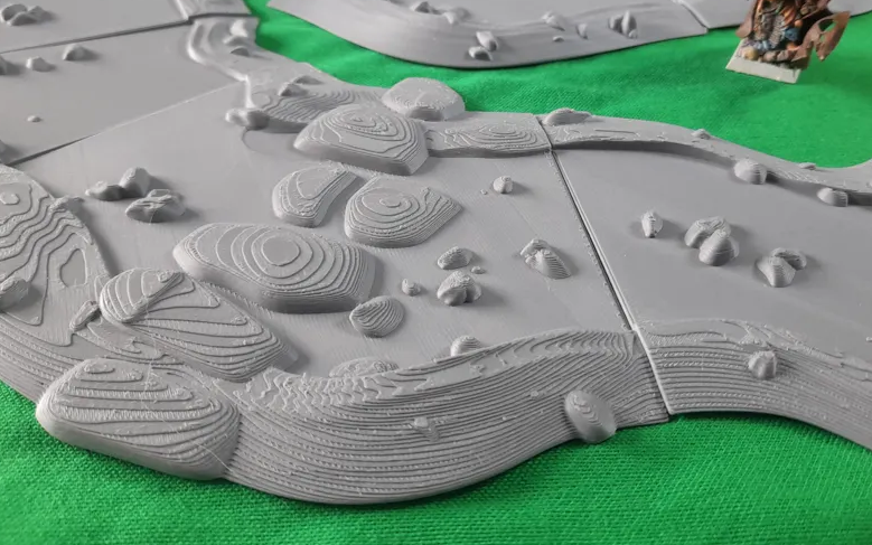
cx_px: 494
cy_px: 152
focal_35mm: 34
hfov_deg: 56.5
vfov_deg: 36.6
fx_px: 808
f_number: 2
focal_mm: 4.6
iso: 160
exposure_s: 1/50
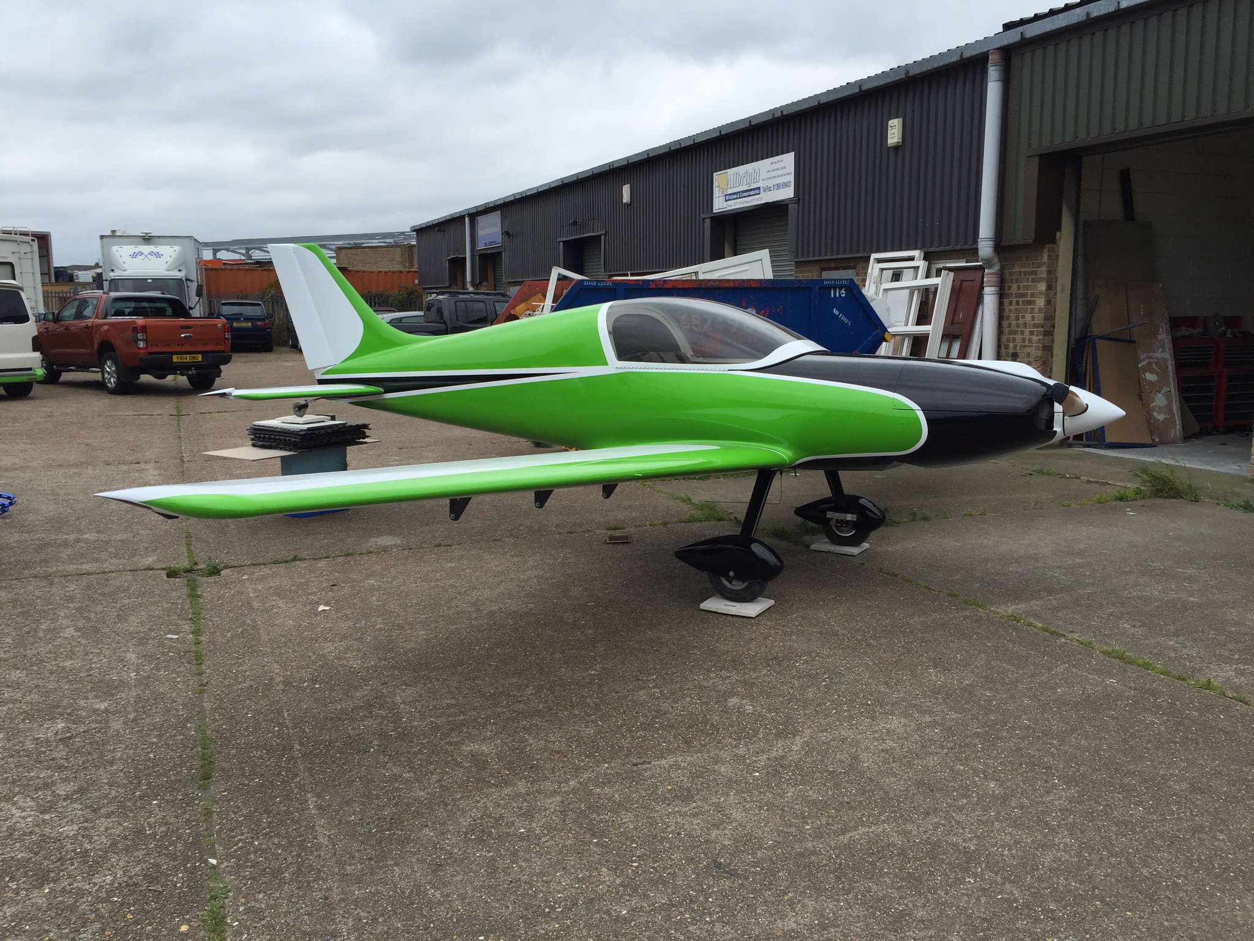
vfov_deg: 48.2
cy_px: 470
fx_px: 1051
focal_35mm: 29
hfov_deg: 61.7
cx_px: 627
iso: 32
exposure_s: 1/989
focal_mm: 4.15
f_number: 2.2
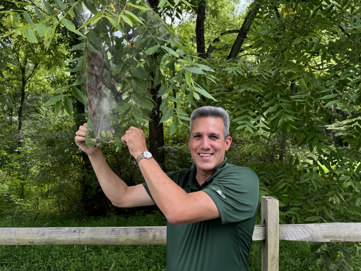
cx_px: 180
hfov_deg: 71.6
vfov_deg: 56.8
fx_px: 250
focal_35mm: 24
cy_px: 136
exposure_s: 1/318
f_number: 1.78
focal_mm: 6.76
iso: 80
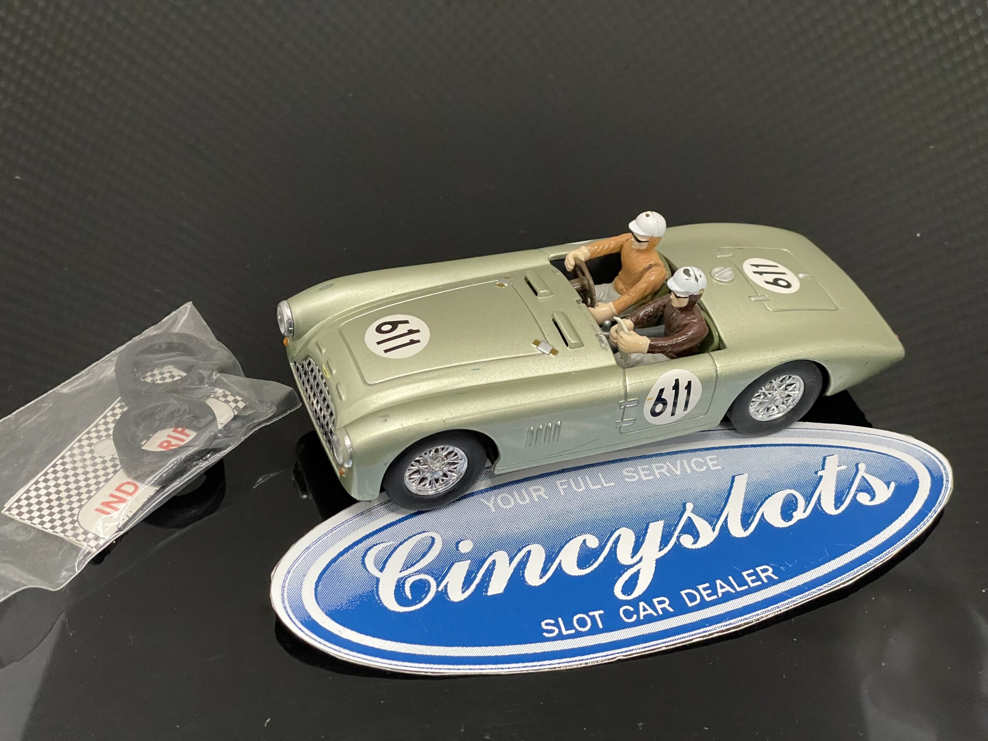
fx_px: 1484
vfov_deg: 28.0
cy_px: 370
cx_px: 494
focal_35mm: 52
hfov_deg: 36.8
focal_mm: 6
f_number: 2
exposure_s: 1/60
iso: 640
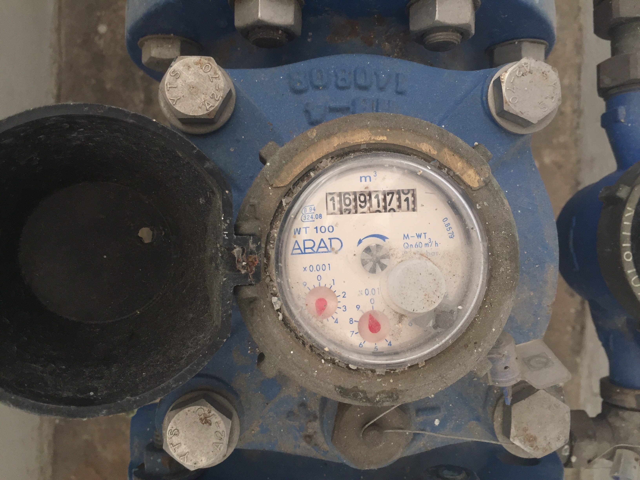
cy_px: 240
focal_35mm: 29
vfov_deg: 48.2
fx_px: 536
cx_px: 320
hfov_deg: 61.7
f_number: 2.2
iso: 32
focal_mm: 4.15
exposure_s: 1/33
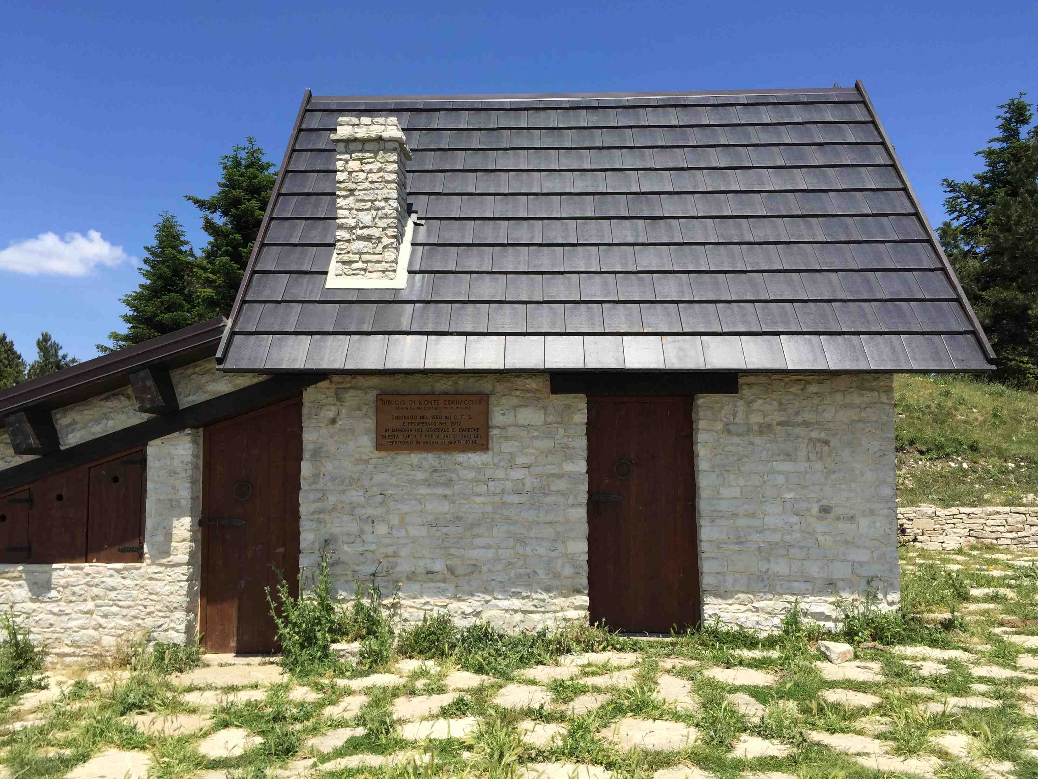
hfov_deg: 61.7
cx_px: 519
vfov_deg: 48.2
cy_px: 390
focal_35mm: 29
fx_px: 870
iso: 32
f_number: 2.2
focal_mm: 4.15
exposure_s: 1/2083
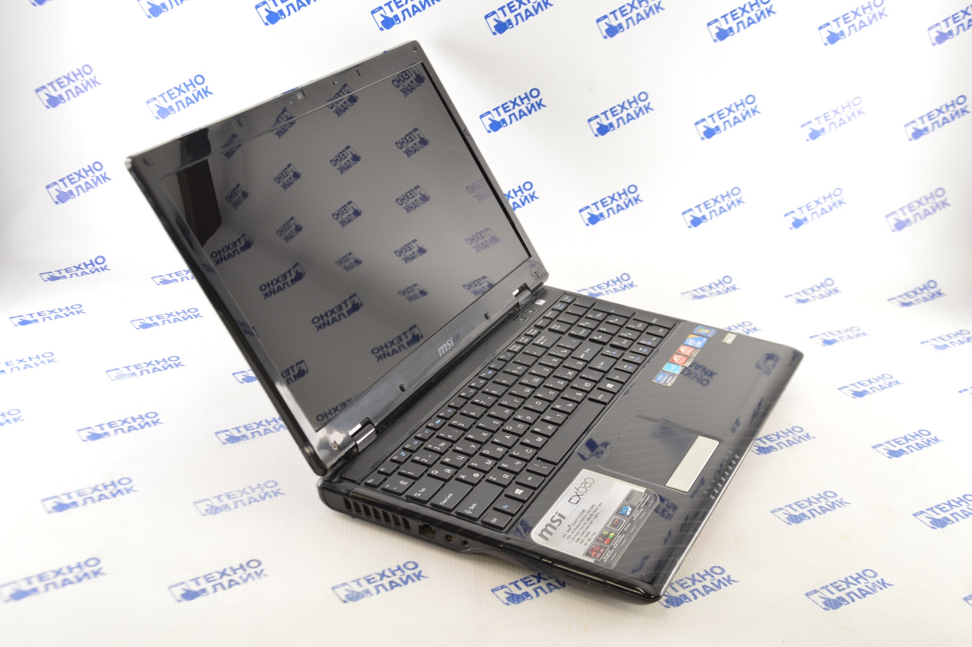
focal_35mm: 48
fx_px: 1295
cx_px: 486
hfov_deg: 41.1
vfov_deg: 28.0
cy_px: 324
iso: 400
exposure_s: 1/30
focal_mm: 32
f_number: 5.6
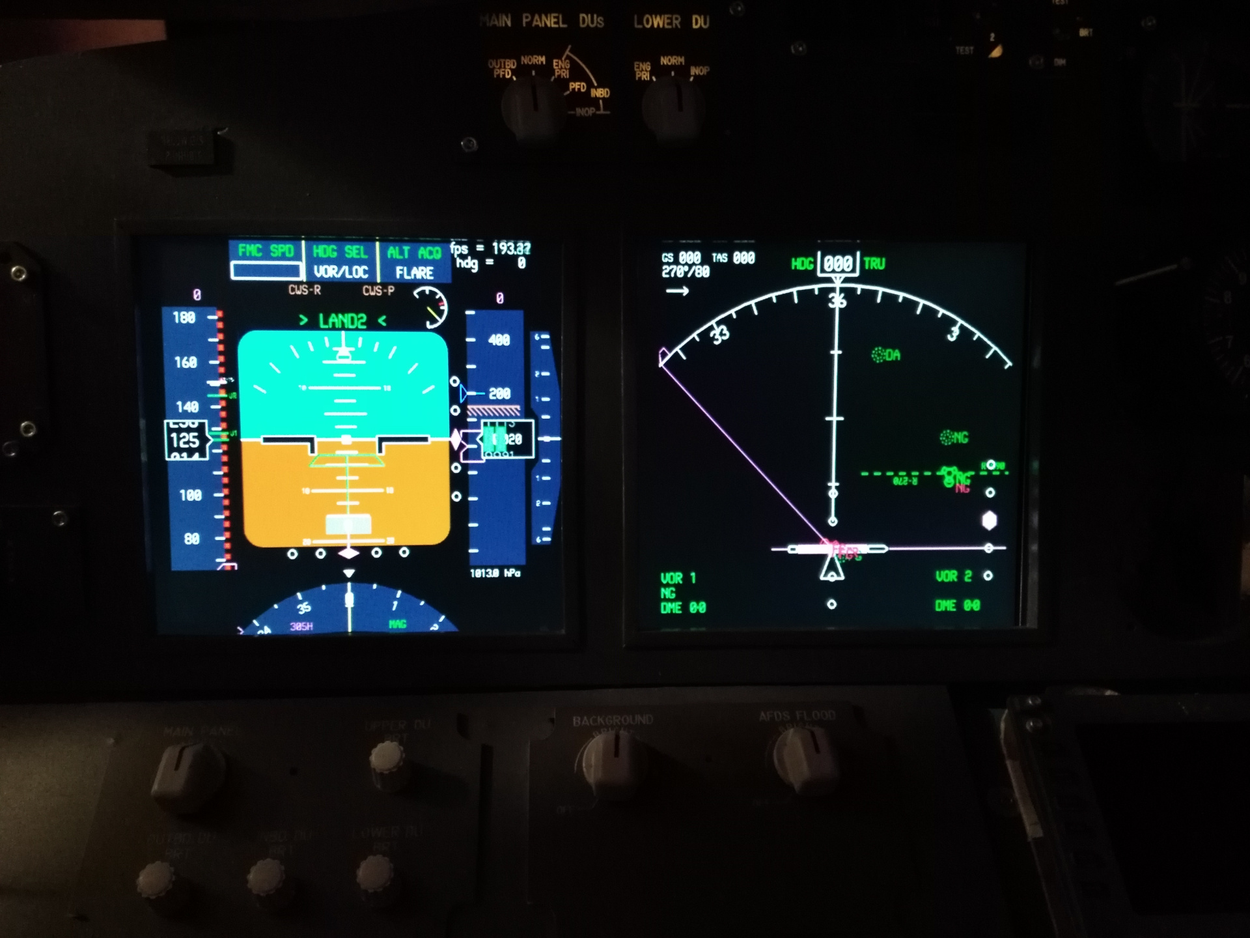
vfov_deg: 49.7
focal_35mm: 28
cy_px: 469
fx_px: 1011
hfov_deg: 63.4
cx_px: 625
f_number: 2
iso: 1249
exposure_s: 1/20
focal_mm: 2.96
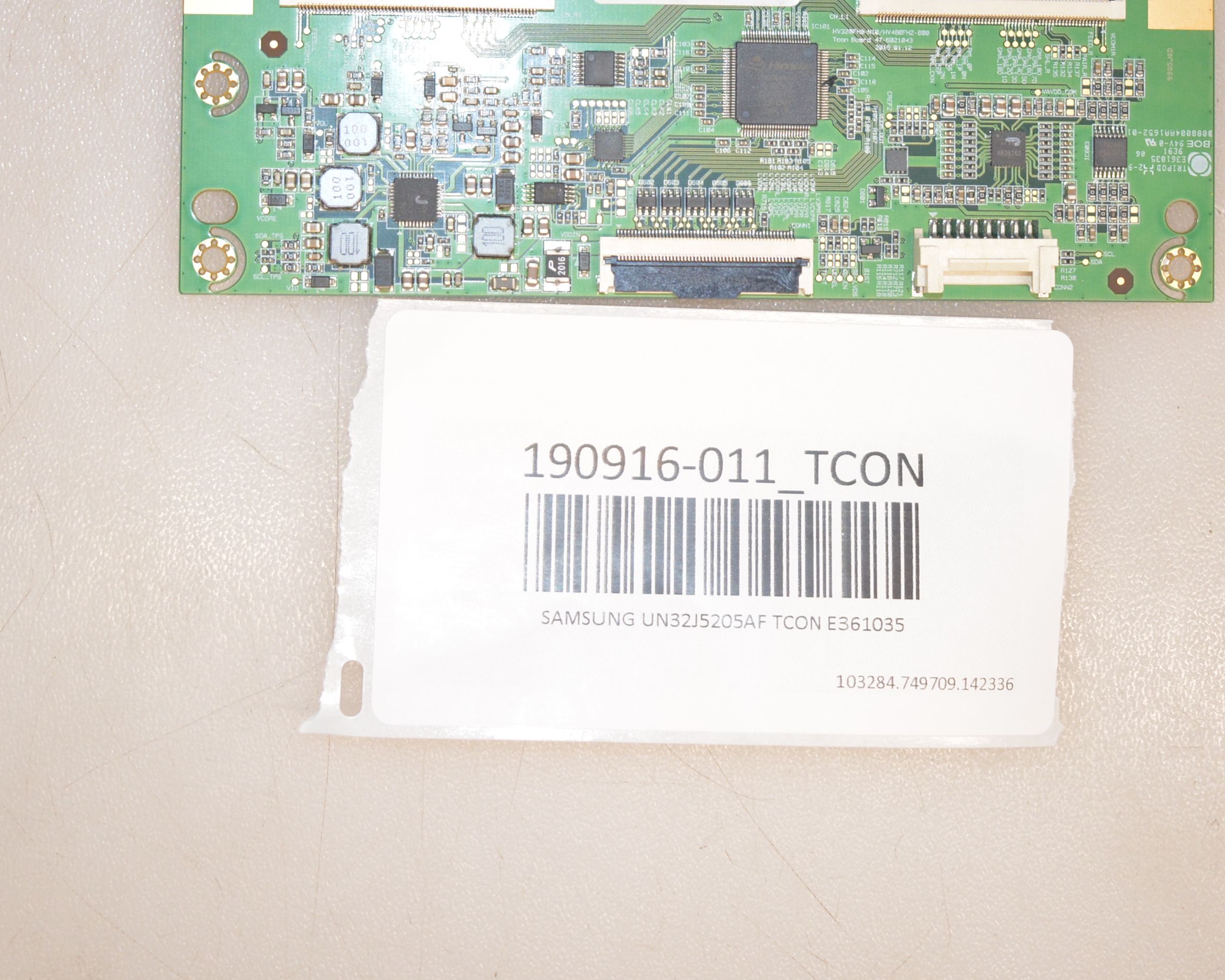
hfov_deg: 29.1
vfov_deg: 23.3
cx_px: 610
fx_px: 2356
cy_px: 245
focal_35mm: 65
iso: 1000
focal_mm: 24
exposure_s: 1/200
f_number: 4
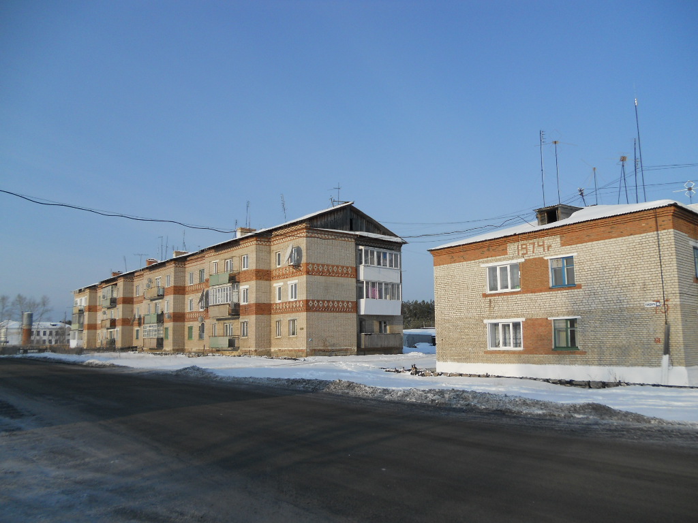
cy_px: 262
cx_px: 349
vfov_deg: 51.4
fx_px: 544
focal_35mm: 27
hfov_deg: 65.3
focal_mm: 4.9
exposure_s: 1/1000
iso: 80
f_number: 3.2
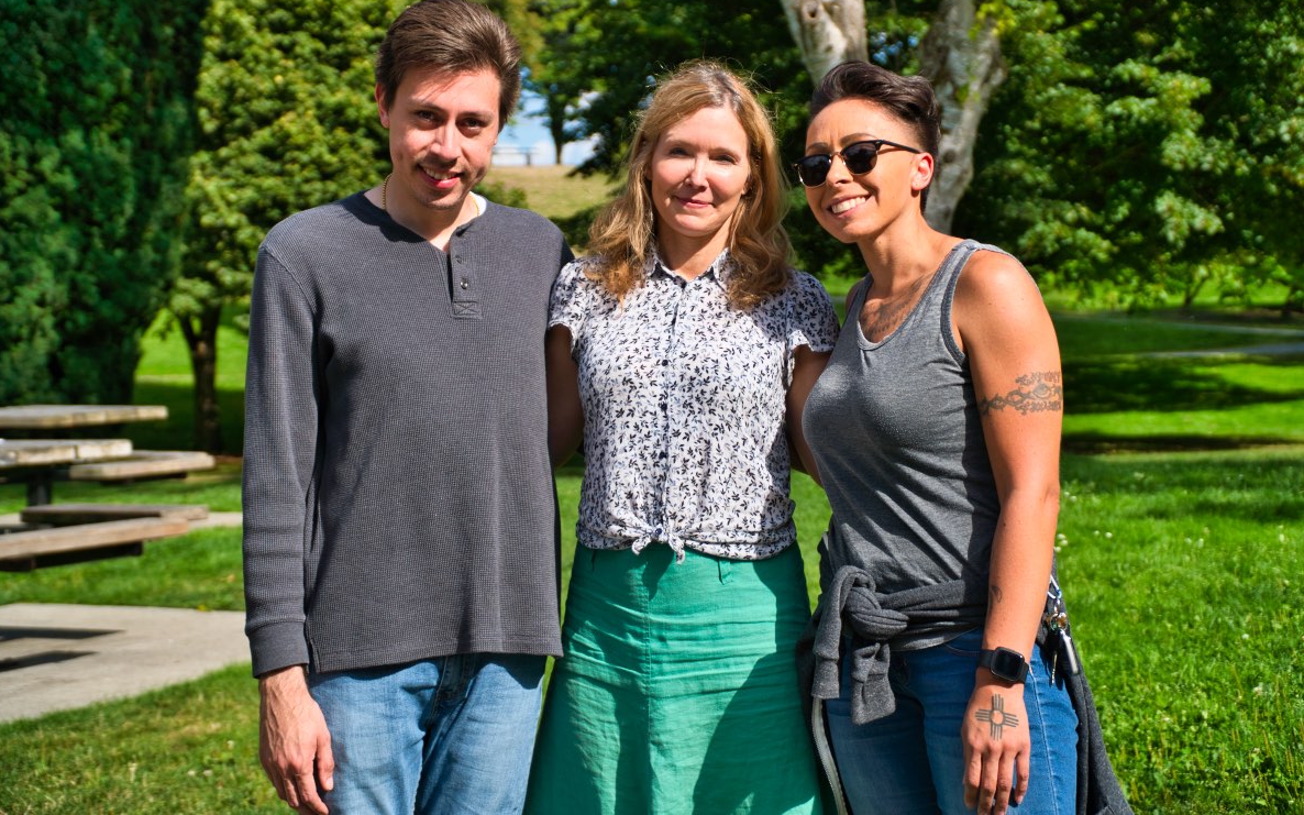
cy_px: 376
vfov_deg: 19.6
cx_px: 654
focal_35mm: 67
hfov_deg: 30.8
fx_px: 2364
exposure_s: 1/1250
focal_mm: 43
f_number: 4.5
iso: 100
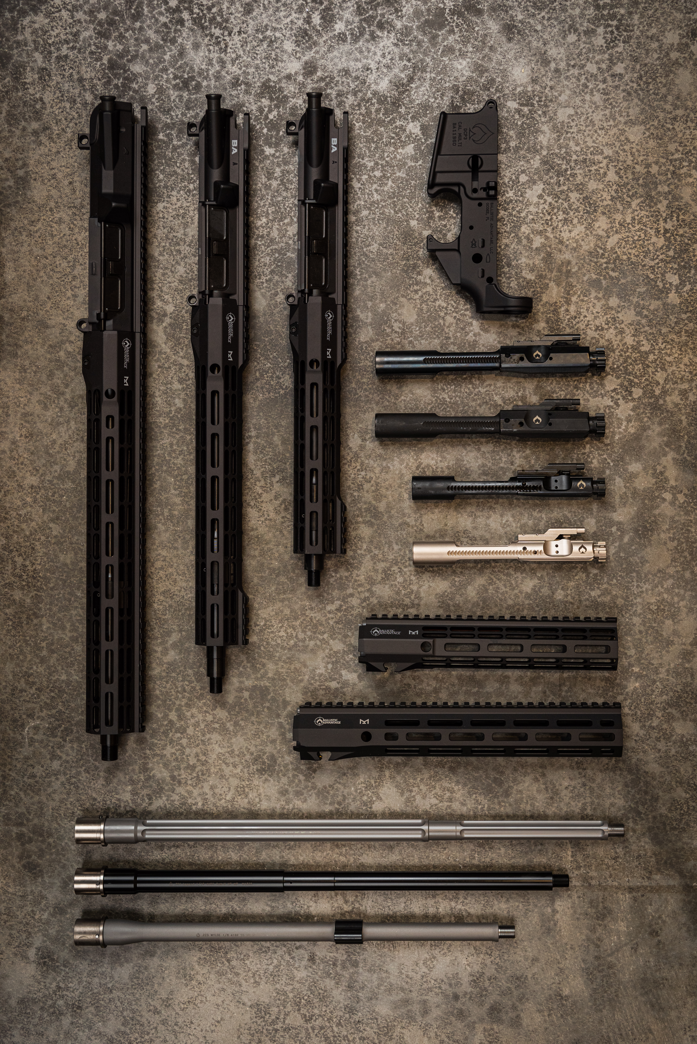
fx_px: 1451
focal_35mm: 50
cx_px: 348
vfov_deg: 39.6
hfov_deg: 27.0
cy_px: 522
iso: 500
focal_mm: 50
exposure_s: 1/100
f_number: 5.6
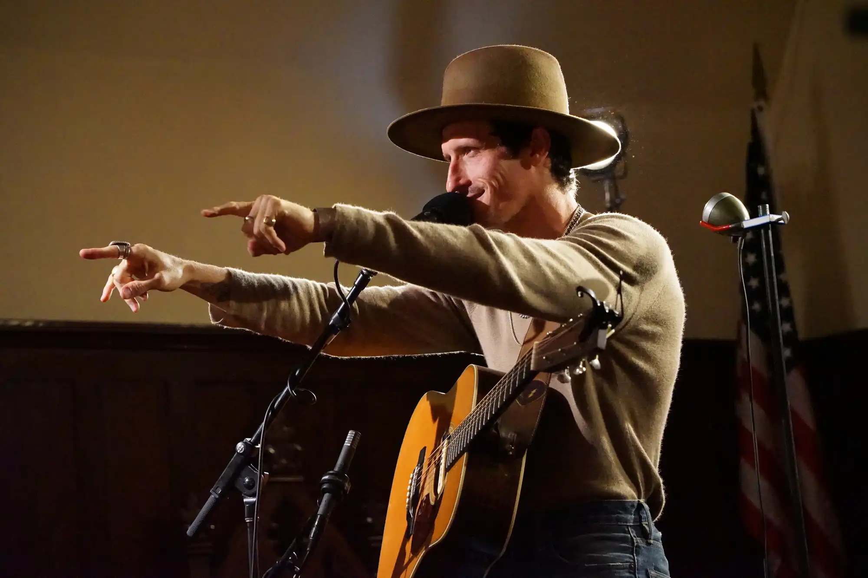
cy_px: 289
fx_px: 2724
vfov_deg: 12.1
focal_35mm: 113
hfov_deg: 18.1
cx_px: 434
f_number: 5.6
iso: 16000
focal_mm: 113
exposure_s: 1/400
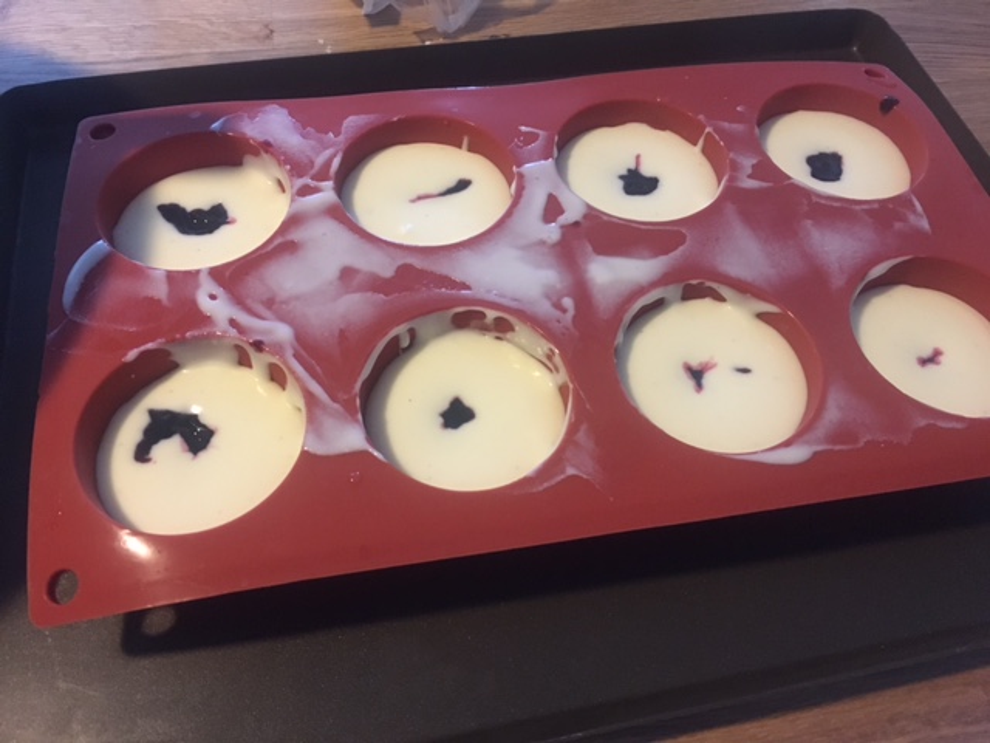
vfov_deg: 48.2
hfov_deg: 61.7
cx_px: 495
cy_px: 372
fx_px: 829
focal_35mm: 29
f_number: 2.2
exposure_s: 1/17
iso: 200
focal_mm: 4.15
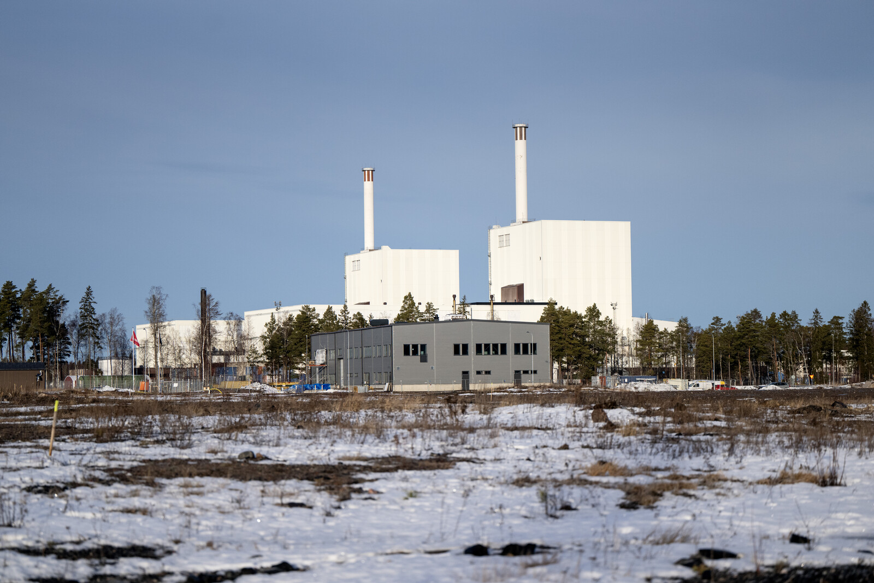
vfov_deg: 16.1
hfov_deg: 23.9
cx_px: 437
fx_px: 2064
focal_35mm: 85
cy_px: 292
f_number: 2.8
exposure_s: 1/12800
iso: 800
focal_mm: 85
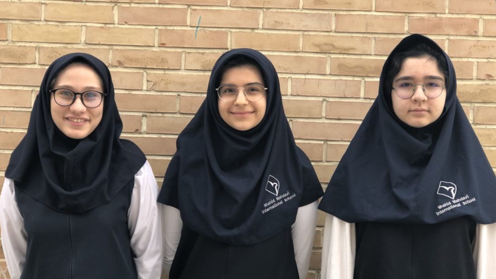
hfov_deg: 33.3
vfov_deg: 19.1
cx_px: 245
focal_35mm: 63
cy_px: 148
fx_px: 829
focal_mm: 6.6
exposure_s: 1/120
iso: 25
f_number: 2.8
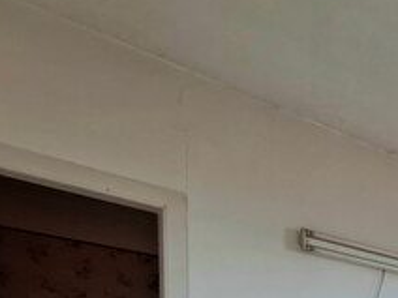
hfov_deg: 31.1
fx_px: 494
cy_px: 434
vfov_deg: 25.9
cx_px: 548
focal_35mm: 43
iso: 80
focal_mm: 1.74
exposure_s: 1/50
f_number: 2.2
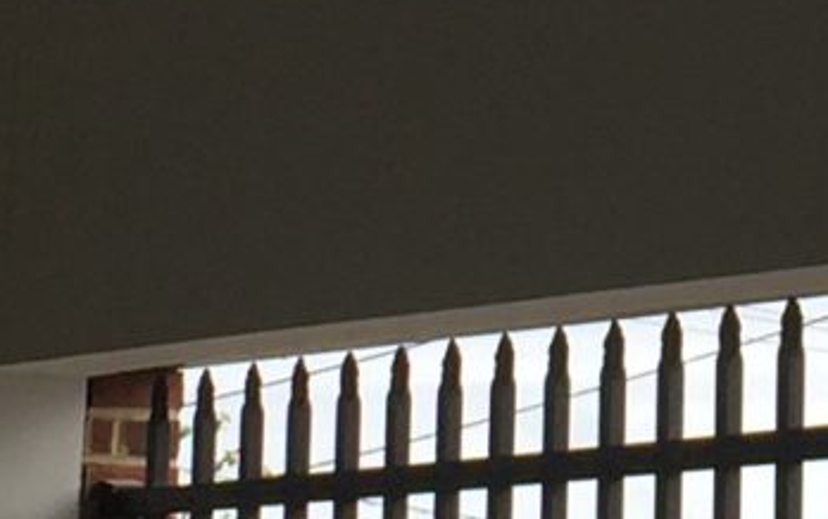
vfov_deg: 5.8
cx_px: 1121
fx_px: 5103
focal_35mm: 226
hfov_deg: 9.1
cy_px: -262
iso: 32
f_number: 2.2
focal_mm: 4.15
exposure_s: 1/694
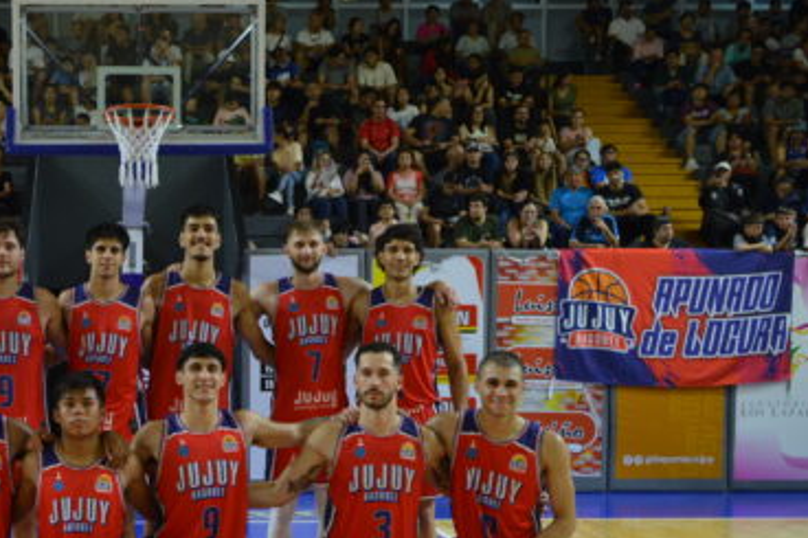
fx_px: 1144
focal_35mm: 51
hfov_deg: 37.3
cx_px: 145
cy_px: 434
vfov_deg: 26.0
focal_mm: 18
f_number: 4.5
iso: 400
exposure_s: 1/80
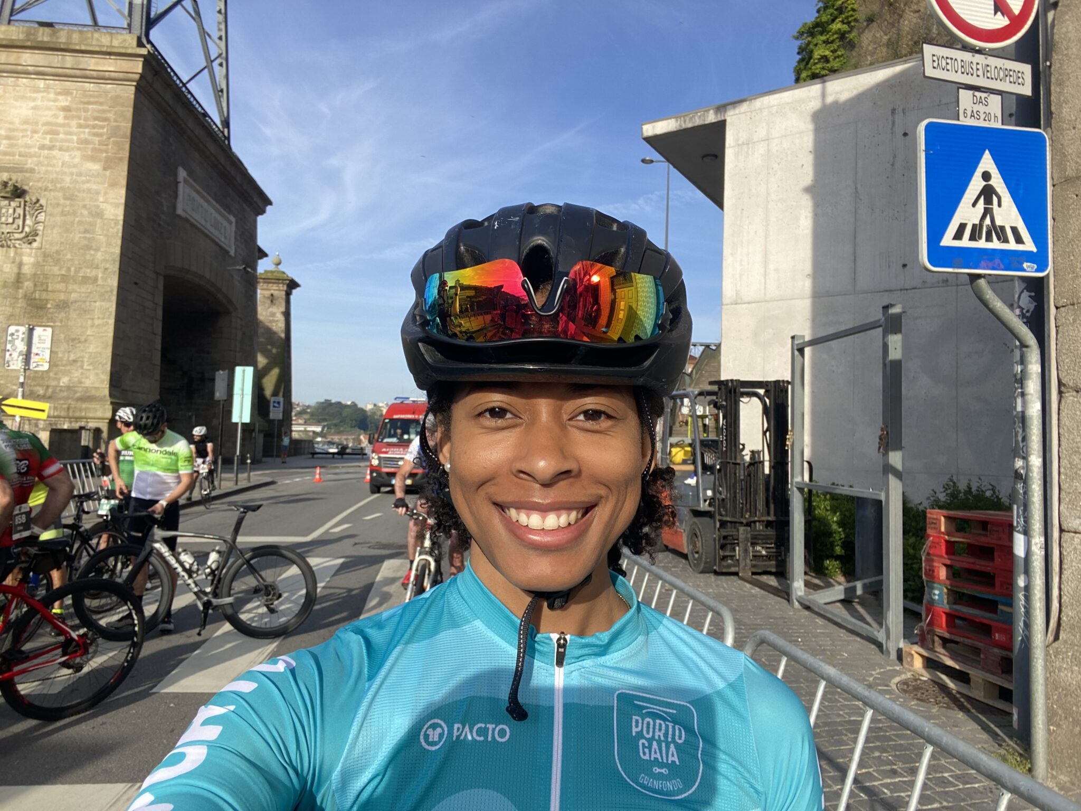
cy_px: 406
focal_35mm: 23
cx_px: 540
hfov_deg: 73.9
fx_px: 718
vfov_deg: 58.9
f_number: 2.2
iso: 25
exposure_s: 1/525
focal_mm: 2.71
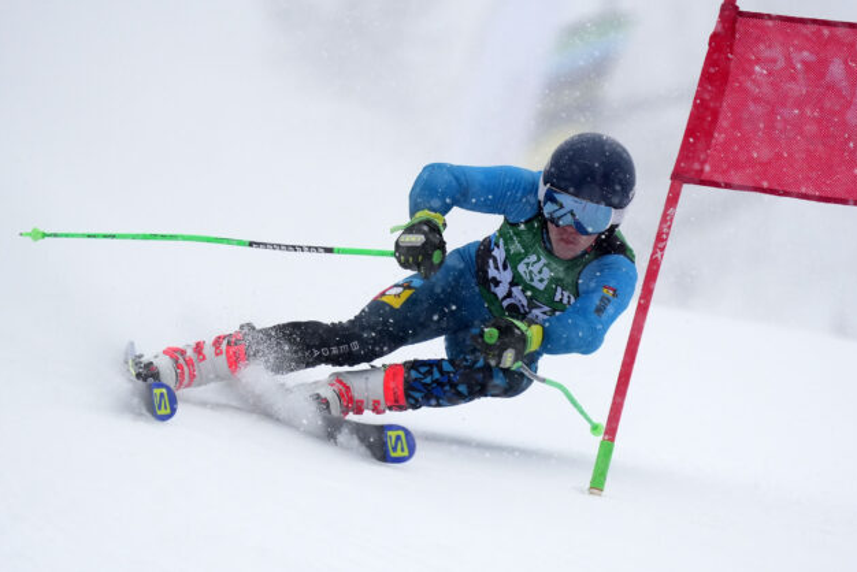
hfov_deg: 4.0
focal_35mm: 521
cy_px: 286
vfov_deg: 2.6
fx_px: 12408
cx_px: 430
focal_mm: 518
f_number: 6.3
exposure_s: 1/1250
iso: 2500
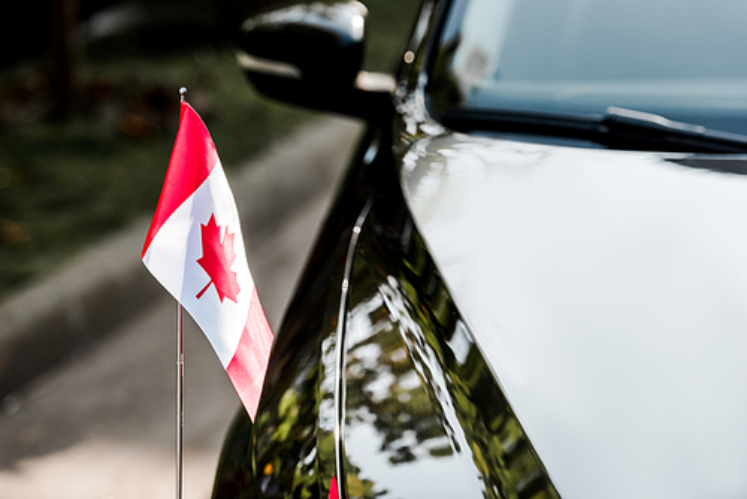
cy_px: 250
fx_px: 2180
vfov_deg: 13.1
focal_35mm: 105
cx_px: 374
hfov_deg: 19.4
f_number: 4.5
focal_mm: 105
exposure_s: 1/640
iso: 100
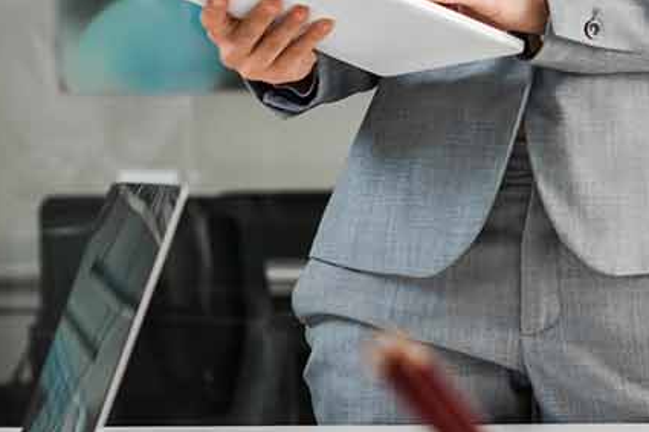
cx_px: 1032
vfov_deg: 6.1
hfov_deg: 8.8
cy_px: 48
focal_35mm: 226
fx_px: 4072
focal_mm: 50
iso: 500
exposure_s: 1/200
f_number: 3.5
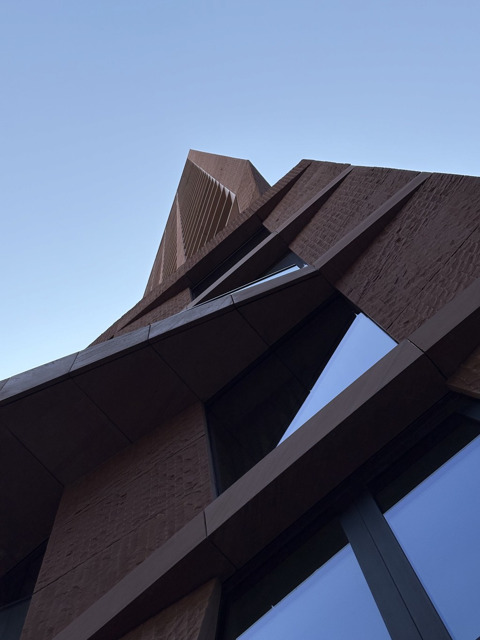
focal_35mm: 52
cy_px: 320
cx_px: 240
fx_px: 961
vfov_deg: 36.8
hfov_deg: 28.0
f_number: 1.6
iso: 32
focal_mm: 5.96
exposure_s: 1/2639
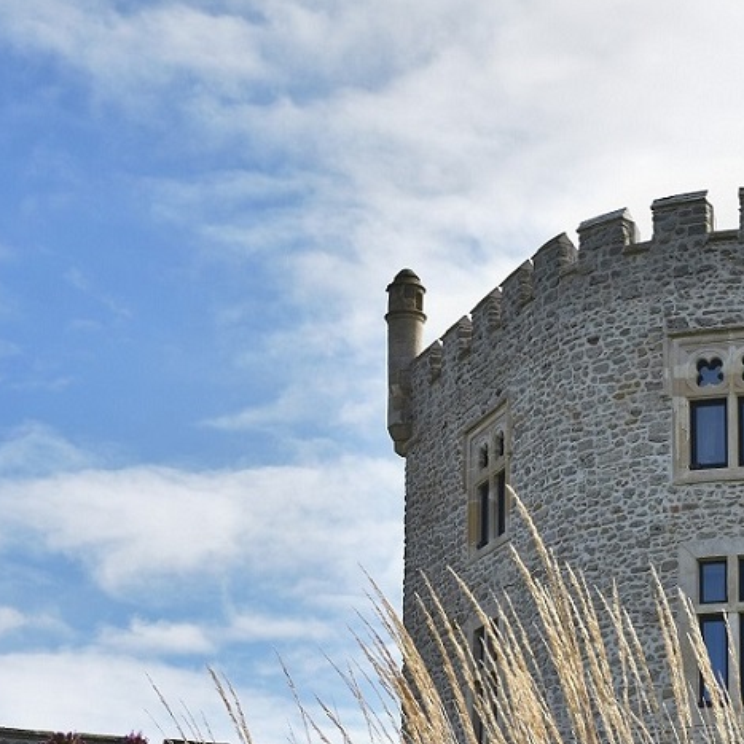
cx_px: 495
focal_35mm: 116
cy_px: 585
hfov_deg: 15.0
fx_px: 2823
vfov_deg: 14.9
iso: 100
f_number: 7.1
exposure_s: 1/200
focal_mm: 35
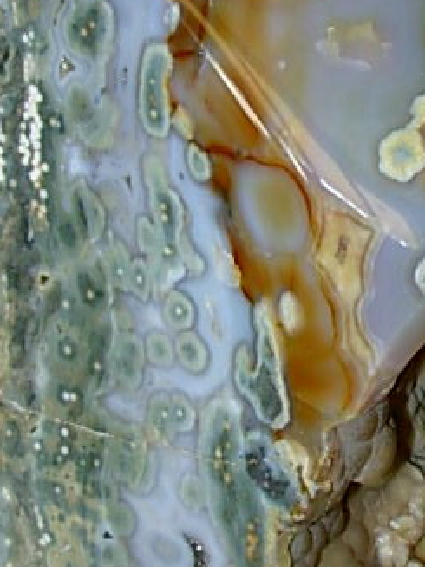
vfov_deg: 16.5
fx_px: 1949
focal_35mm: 119
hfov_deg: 12.4
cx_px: 350
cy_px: 196
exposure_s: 1/32
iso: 50
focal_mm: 6.3
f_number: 2.9
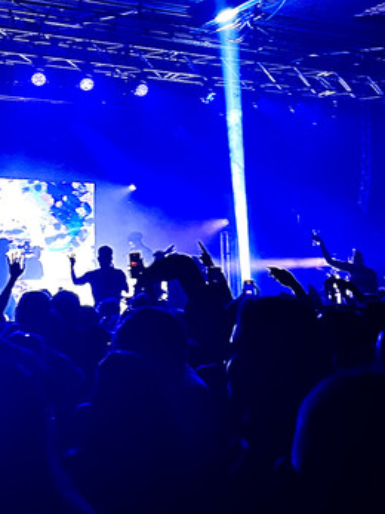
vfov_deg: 31.1
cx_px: 144
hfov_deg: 24.3
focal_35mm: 60
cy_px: 76
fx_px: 890
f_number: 1.6
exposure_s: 1/40
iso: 500
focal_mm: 5.1
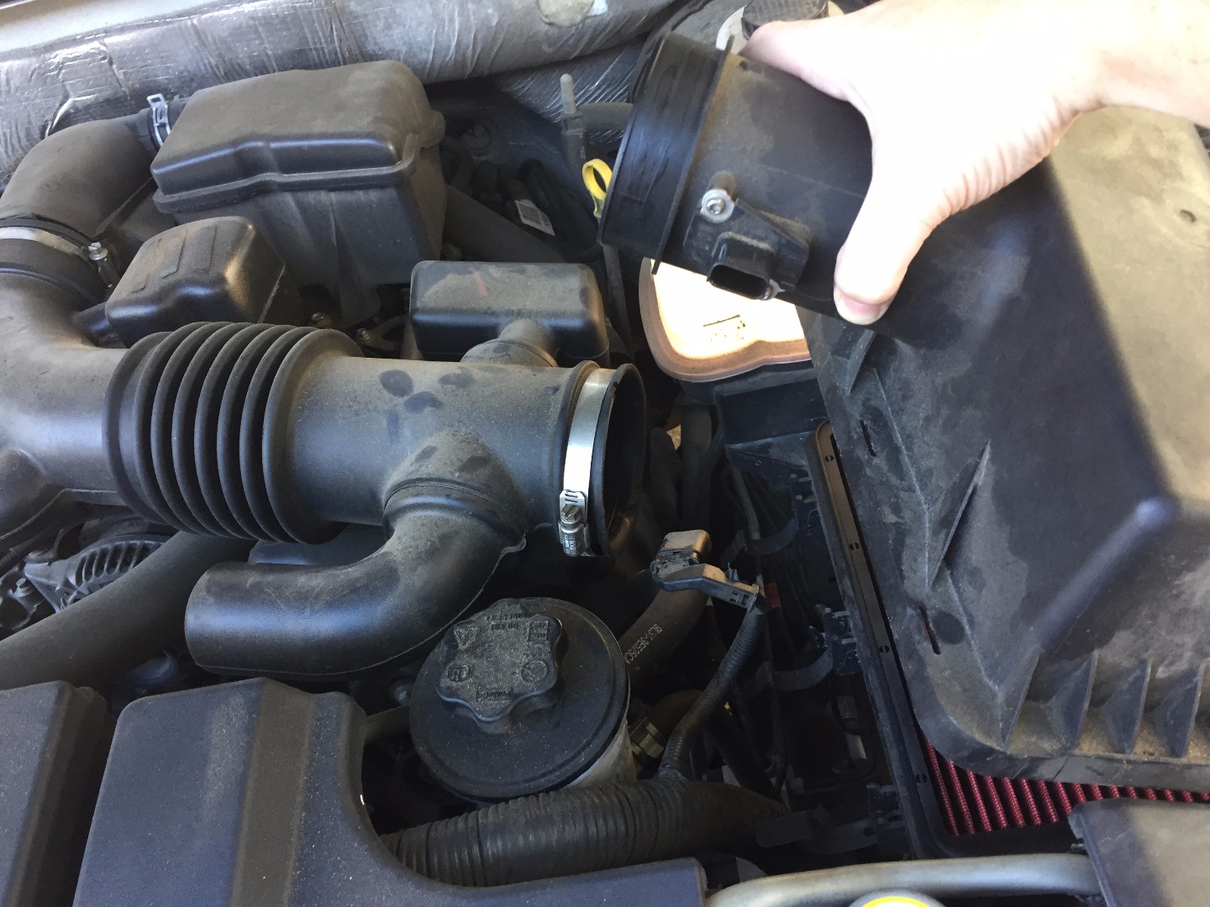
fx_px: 1014
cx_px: 605
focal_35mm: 29
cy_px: 454
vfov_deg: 48.2
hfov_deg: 61.7
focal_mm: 4.15
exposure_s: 1/30
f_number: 2.2
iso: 100
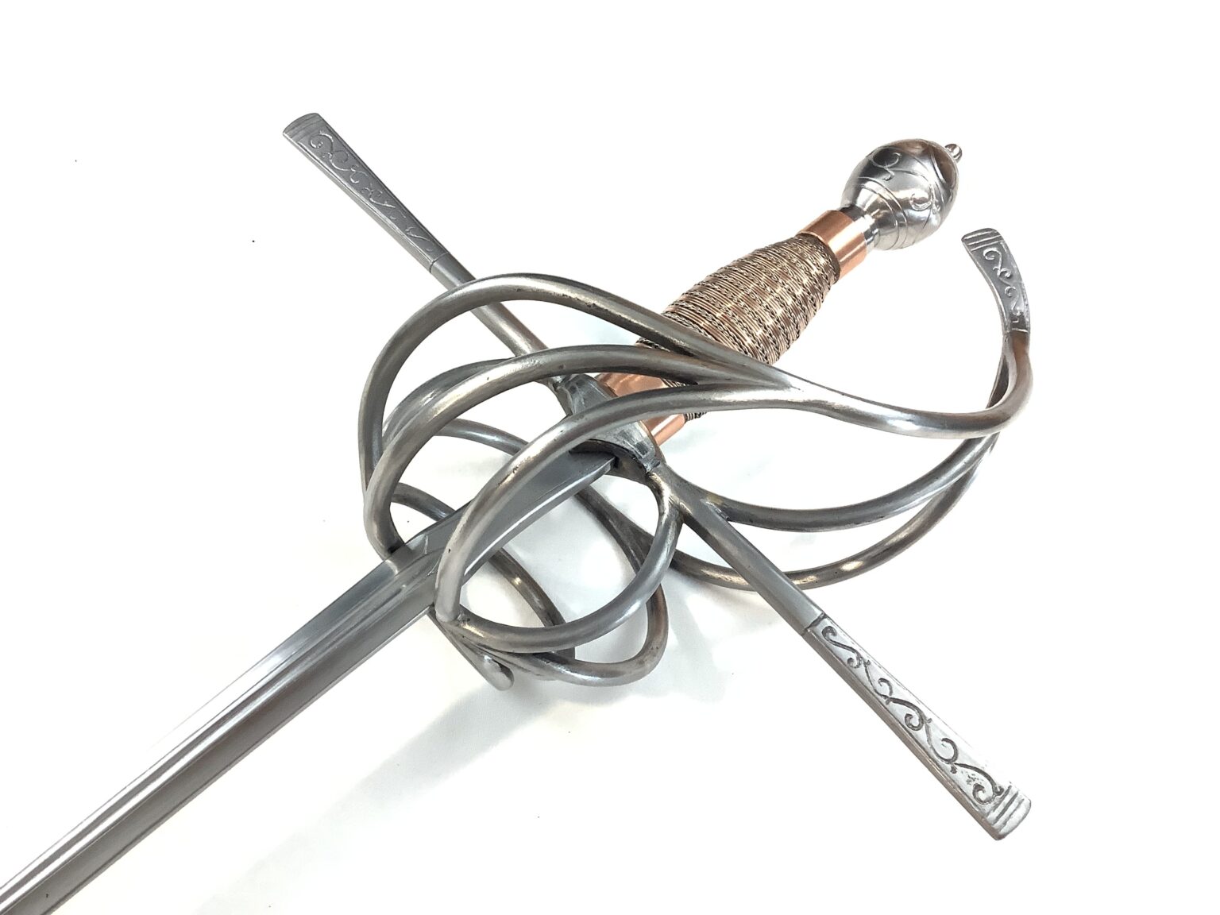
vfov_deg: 45.4
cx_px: 610
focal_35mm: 31
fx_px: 1093
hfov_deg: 58.4
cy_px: 458
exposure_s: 1/60
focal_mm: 3.3
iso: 250
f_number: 2.4
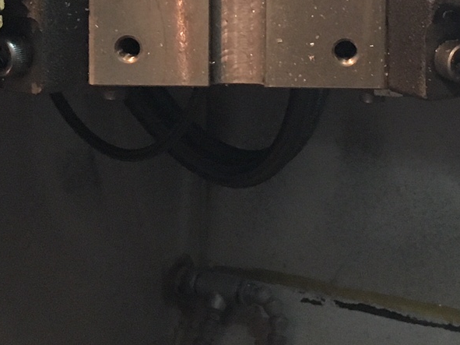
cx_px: 352
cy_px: 12
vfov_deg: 14.7
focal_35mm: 99
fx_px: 1315
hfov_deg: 19.7
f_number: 2.2
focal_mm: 4.15
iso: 200
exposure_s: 1/24
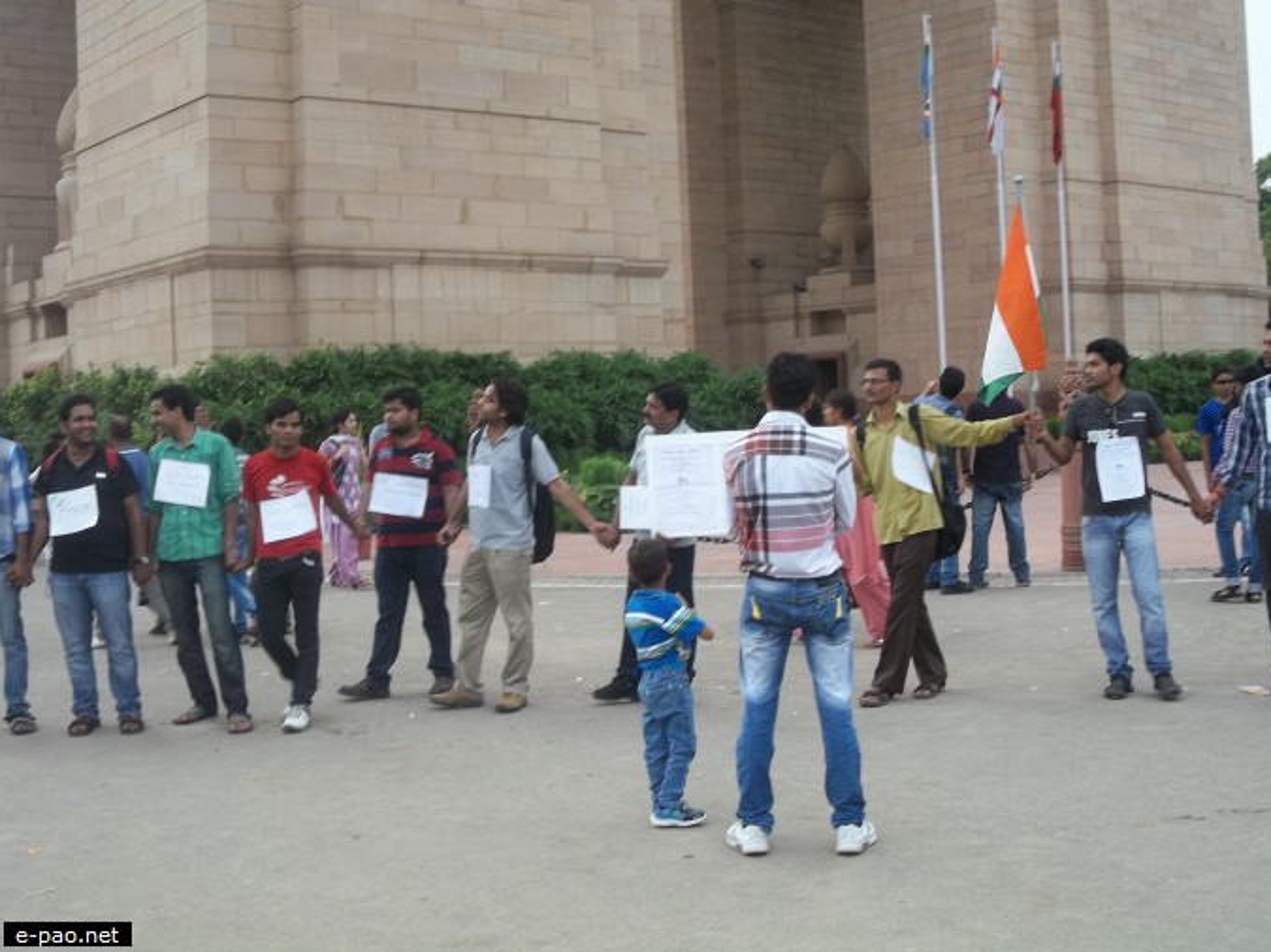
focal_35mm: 45
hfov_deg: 42.1
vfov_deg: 32.2
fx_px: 1652
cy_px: 472
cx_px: 648
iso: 160
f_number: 4.5
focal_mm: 7.8
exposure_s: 1/60
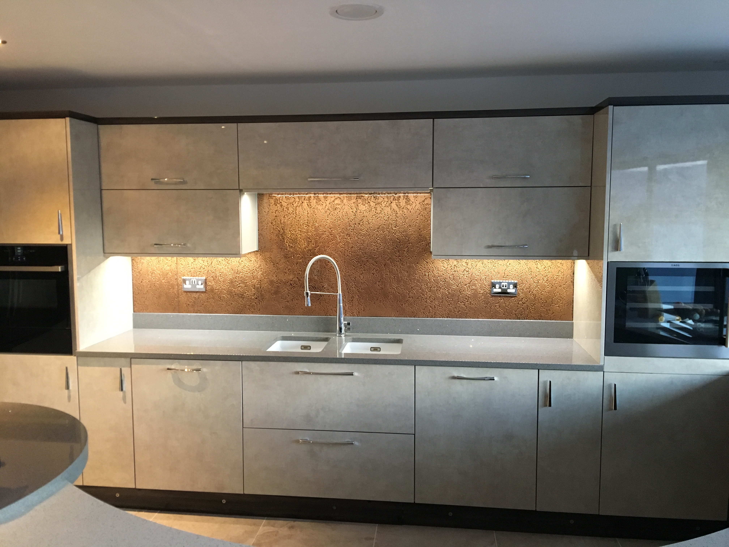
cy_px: 274
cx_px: 364
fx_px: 611
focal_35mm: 29
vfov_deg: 48.2
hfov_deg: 61.7
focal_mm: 4.15
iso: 200
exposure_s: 1/33
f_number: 2.2
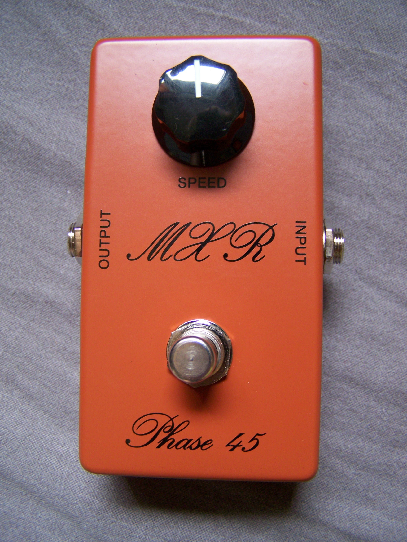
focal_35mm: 38
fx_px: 595
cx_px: 204
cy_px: 271
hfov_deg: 37.8
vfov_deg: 48.9
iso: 160
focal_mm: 6.3
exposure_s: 1/30
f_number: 2.8
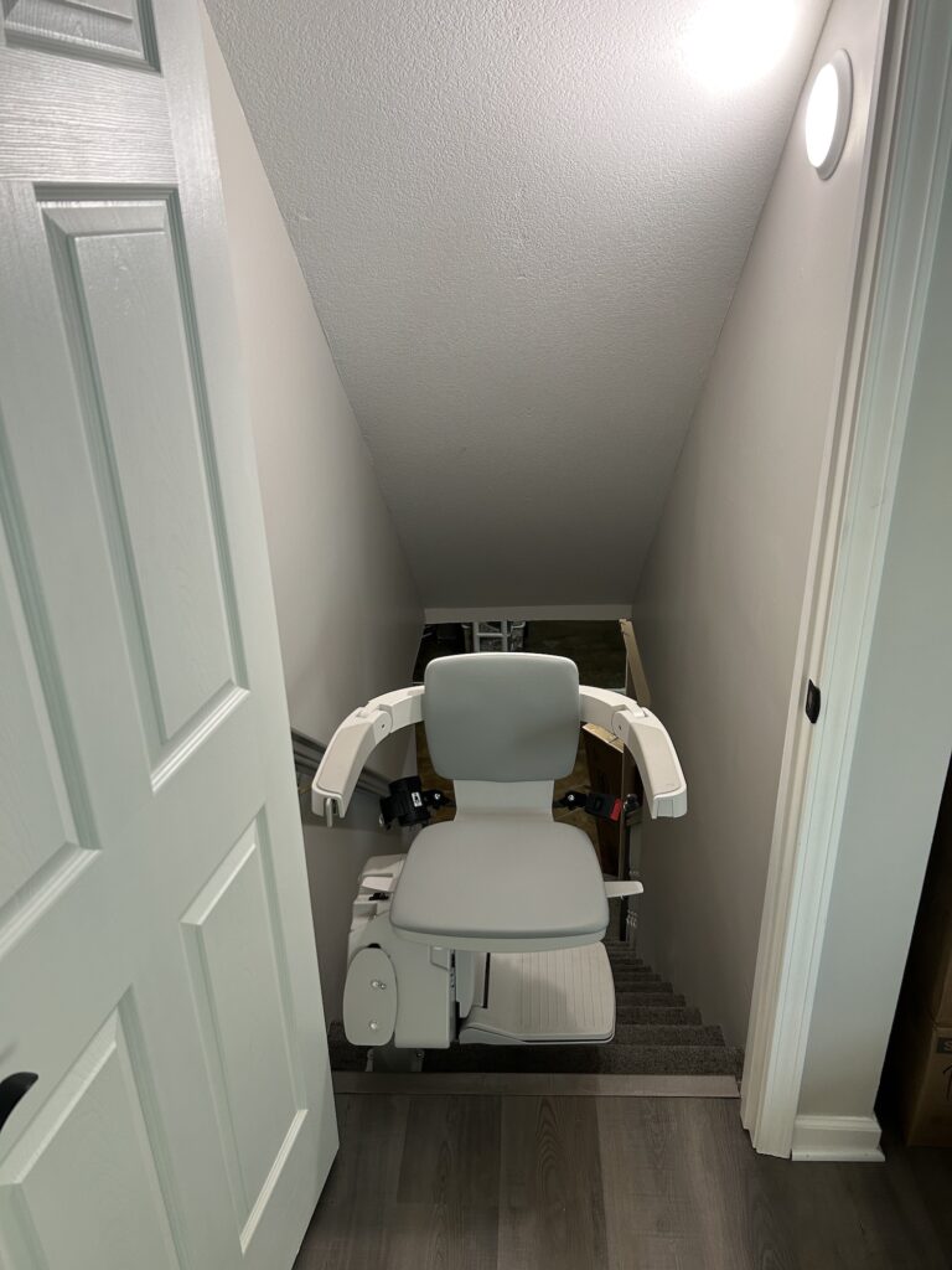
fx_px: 953
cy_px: 635
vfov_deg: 67.3
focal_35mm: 26
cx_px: 476
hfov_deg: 53.1
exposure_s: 1/120
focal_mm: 5.7
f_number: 1.5
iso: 125
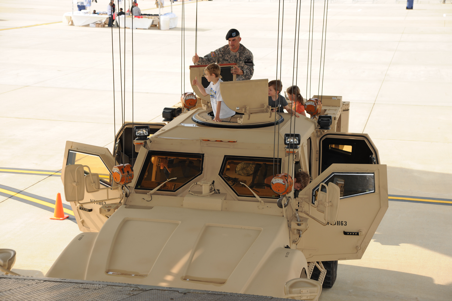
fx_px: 879
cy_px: 150
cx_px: 226
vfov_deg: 19.5
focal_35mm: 70
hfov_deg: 28.8
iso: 100
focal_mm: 70
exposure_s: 1/200
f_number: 7.1
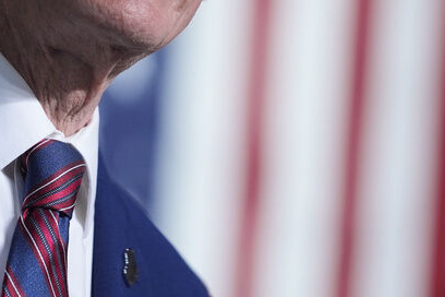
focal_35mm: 502
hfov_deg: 4.1
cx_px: 133
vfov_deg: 2.7
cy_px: -19
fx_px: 6205
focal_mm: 200
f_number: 2.8
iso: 2000
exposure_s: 1/320
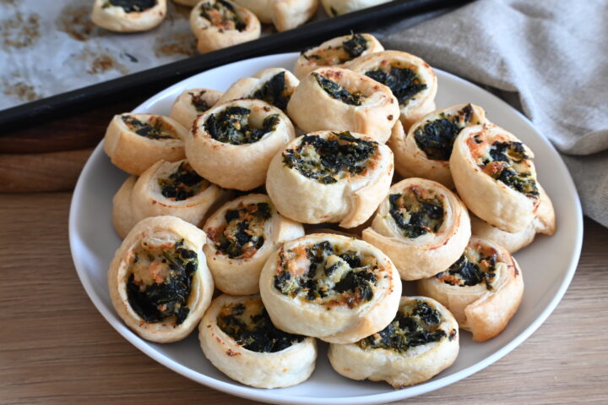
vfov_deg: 18.2
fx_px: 1266
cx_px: 304
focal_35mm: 75
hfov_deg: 27.0
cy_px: 202
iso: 640
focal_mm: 50
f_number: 13
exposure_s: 1/6
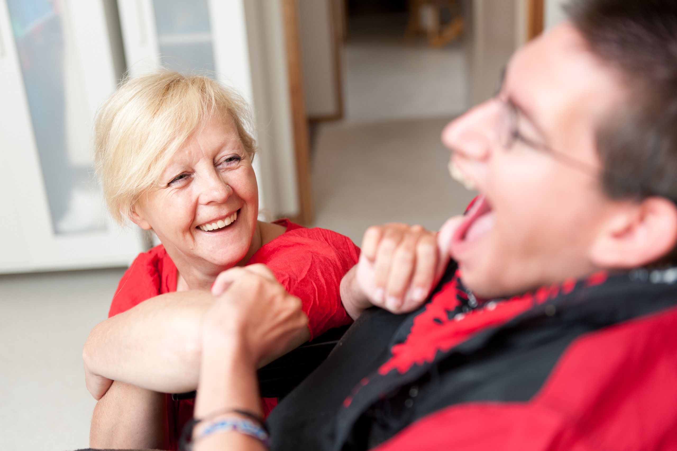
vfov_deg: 30.5
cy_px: 226
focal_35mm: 44
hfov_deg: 44.5
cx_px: 338
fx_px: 827
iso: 200
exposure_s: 1/60
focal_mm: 44
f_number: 2.8
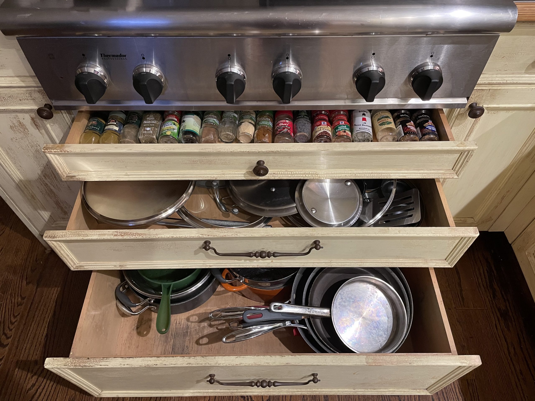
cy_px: 200
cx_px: 268
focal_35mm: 26
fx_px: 402
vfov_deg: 53.1
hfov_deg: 67.3
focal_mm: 4.2
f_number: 1.6
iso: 400
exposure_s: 1/60
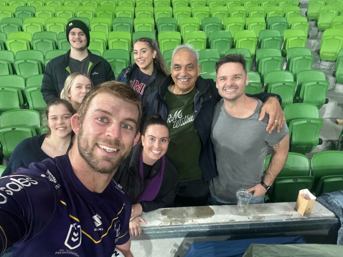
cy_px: 128
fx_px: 228
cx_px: 172
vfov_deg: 58.9
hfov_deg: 73.9
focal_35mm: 23
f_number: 2.2
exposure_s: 1/60
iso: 200
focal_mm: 2.71
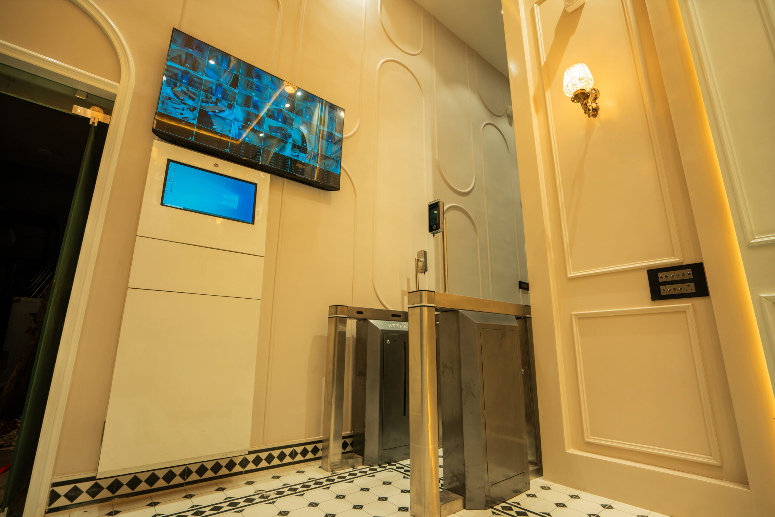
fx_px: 344
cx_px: 388
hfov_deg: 96.7
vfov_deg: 73.8
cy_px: 258
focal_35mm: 16
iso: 800
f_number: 4
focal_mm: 16
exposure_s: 1/100
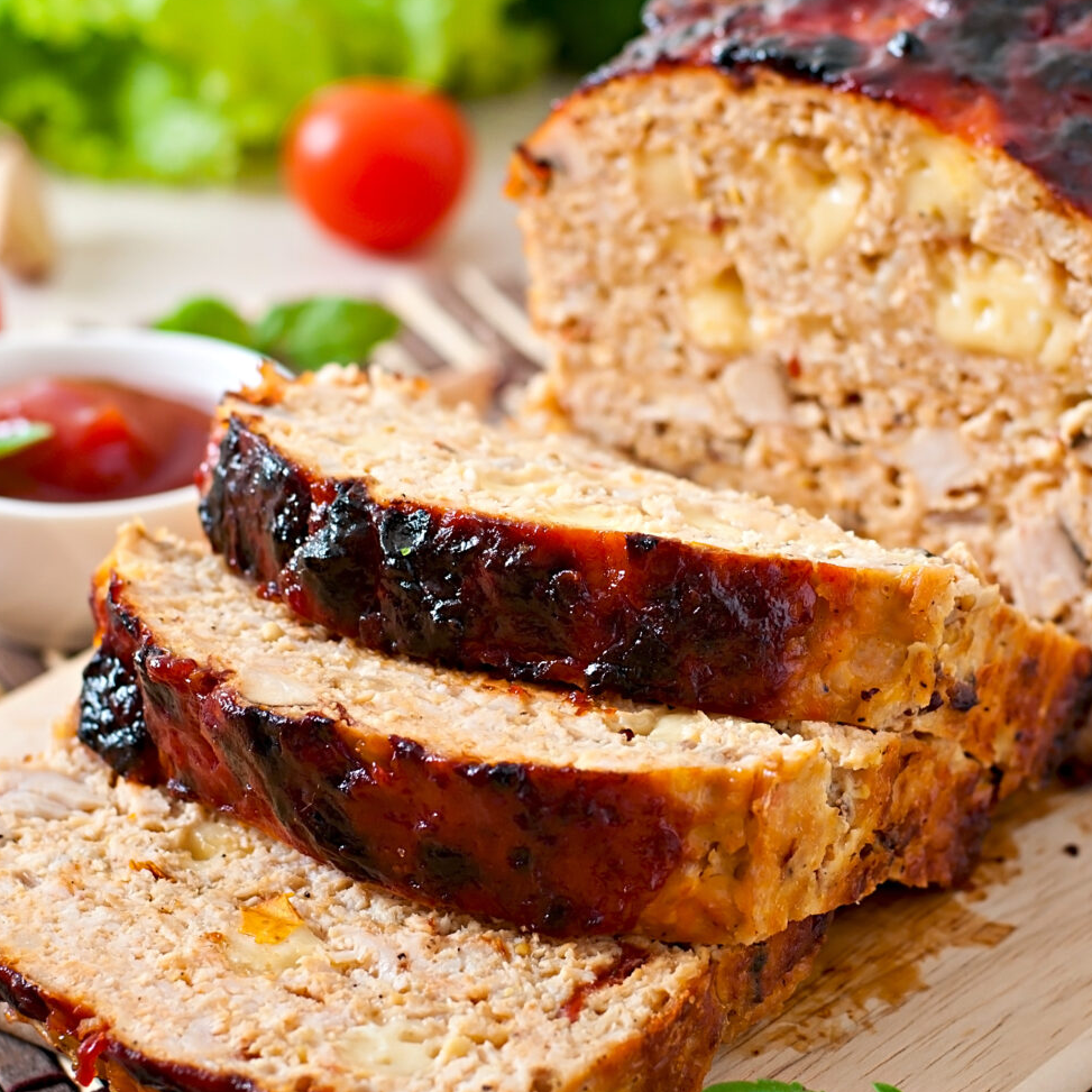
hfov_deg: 13.0
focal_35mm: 134
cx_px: 686
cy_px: 513
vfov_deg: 13.0
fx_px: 4783
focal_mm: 50
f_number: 4.5
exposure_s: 1/200
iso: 100
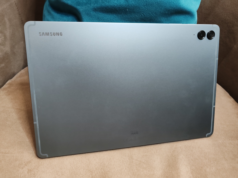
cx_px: 119
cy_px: 89
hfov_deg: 65.3
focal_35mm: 27
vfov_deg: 51.4
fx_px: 186
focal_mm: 6.12
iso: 2500
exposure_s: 1/40
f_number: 1.9
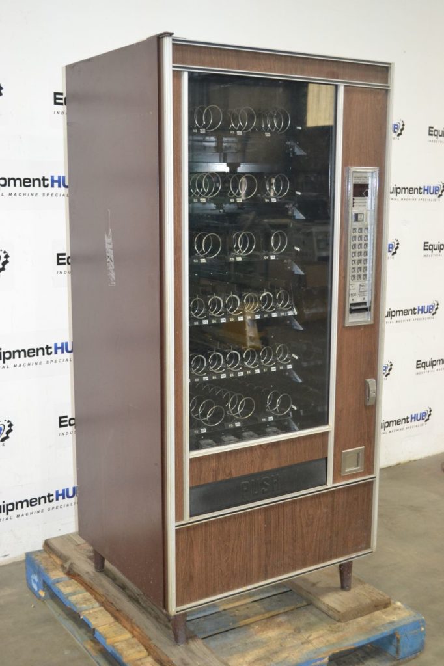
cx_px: 222
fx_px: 805
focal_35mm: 44
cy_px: 333
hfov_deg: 30.8
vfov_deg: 45.0
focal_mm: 29
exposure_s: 1/60
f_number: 4.5
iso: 1400
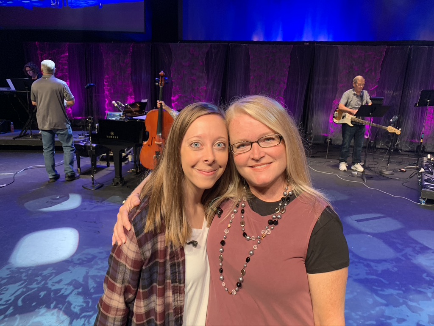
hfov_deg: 67.3
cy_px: 163
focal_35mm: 26
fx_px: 326
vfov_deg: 53.1
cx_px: 217
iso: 125
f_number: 1.8
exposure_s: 1/60
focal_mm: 4.25
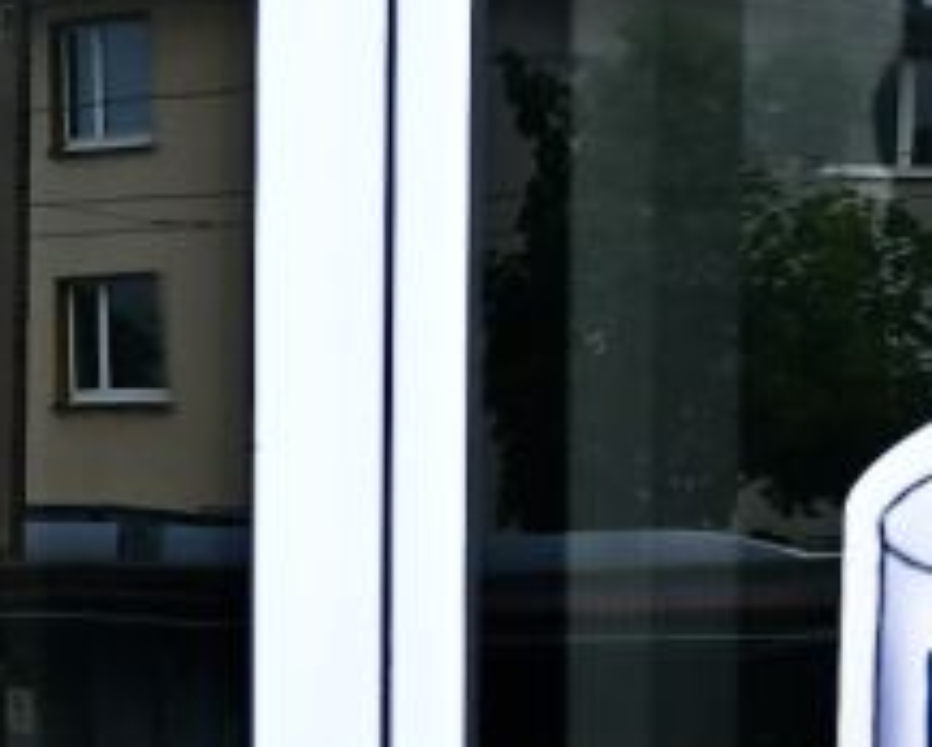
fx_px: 7920
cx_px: -2239
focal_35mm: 287
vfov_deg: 5.4
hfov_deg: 6.0
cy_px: 820
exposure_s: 1/200
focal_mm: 44
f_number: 3.5
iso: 100
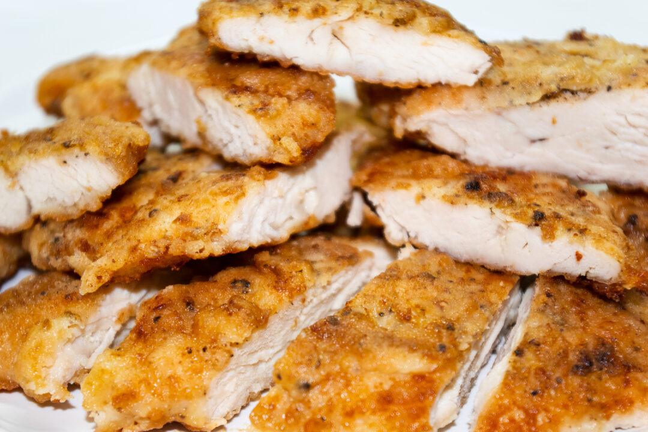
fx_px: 1350
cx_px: 324
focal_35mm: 75
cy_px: 216
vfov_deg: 18.2
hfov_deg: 27.0
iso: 800
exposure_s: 1/60
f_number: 5.6
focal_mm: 50
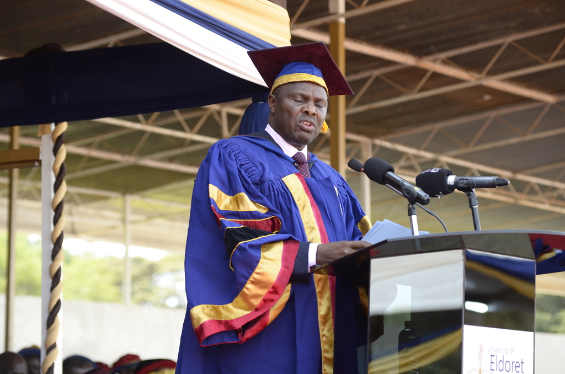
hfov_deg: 15.2
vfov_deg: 10.1
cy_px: 187
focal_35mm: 135
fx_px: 2114
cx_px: 282
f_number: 3.5
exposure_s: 1/400
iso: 320
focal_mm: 90
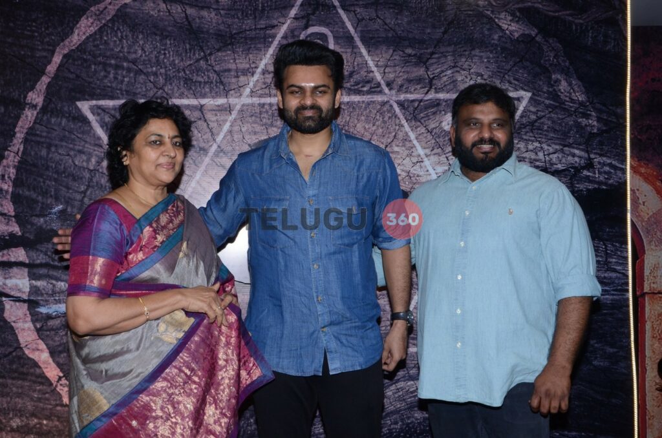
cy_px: 219
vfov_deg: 34.1
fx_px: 716
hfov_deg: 49.6
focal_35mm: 39
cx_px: 331
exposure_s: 1/125
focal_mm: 26
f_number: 11
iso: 400
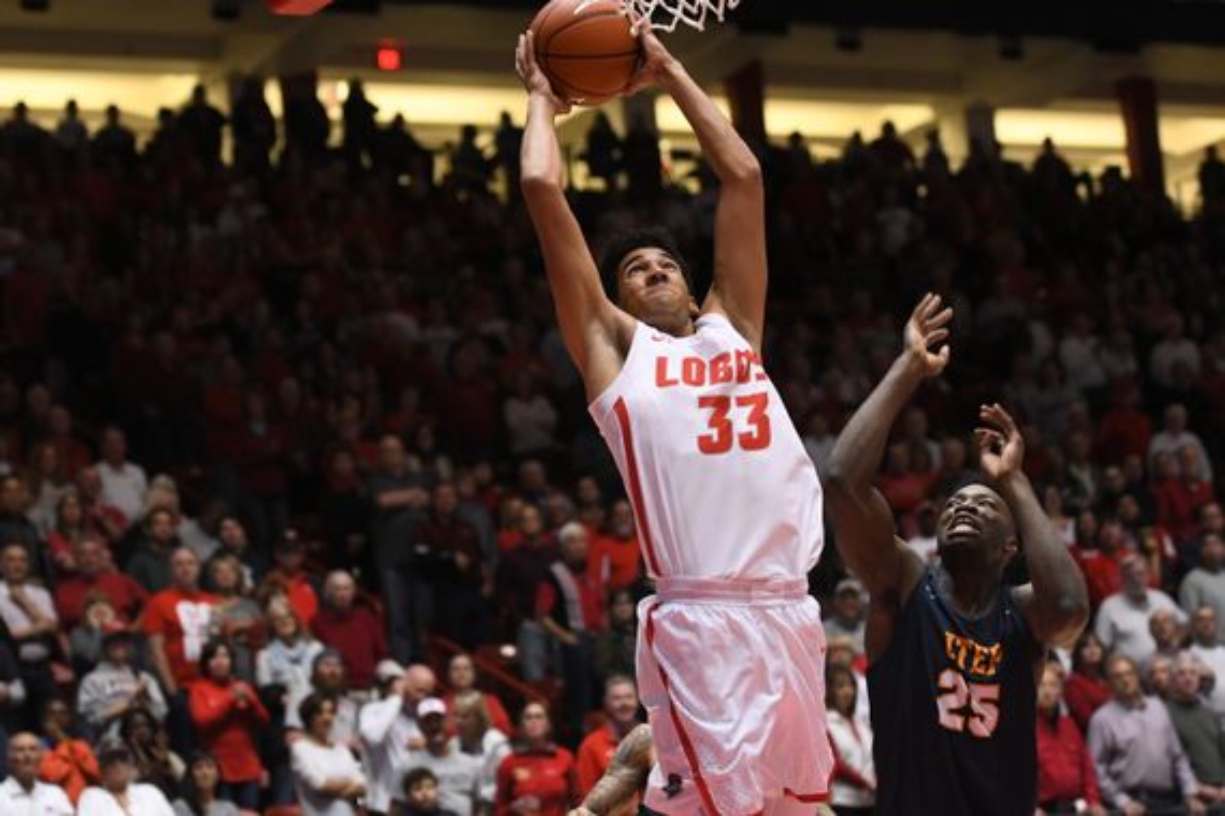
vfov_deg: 13.0
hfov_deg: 19.5
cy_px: 408
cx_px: 612
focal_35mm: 105
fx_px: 3573
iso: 3200
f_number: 2.8
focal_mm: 70
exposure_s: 1/500
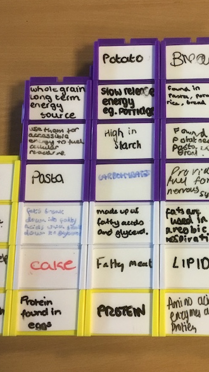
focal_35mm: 46
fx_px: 453
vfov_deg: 44.6
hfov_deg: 25.5
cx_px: 169
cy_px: 184
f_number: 2.4
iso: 160
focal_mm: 3.3
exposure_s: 1/33
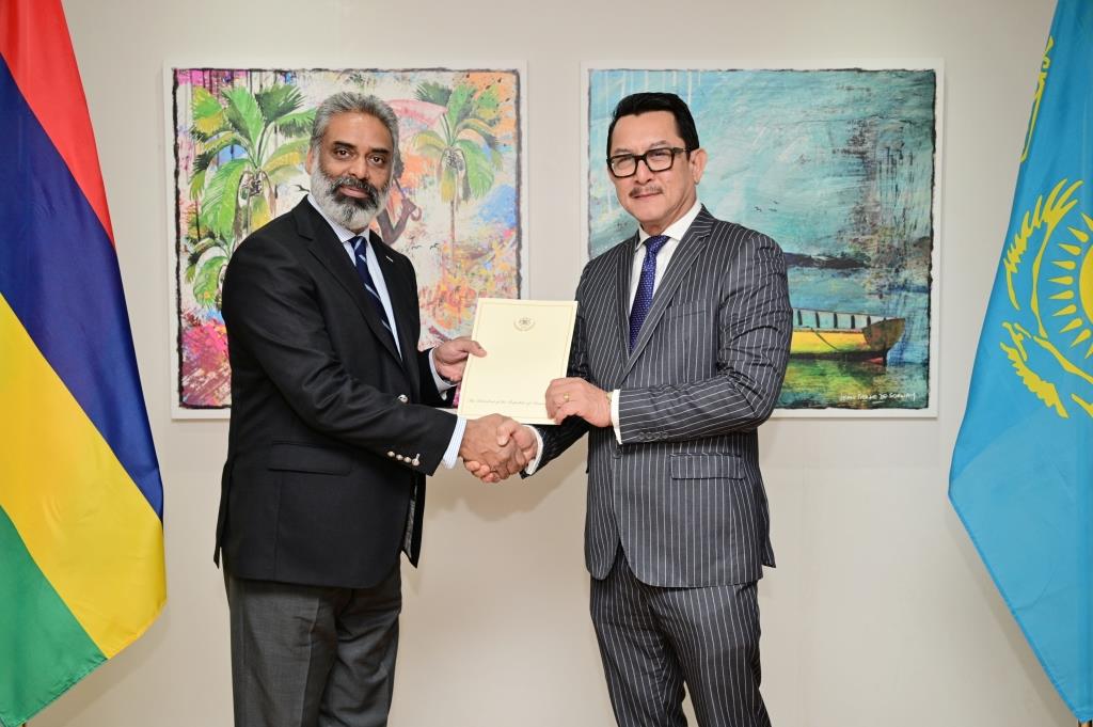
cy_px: 364
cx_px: 546
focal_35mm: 36
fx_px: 1092
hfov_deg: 53.2
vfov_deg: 36.8
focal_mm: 36
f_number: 5.6
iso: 800
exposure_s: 1/200
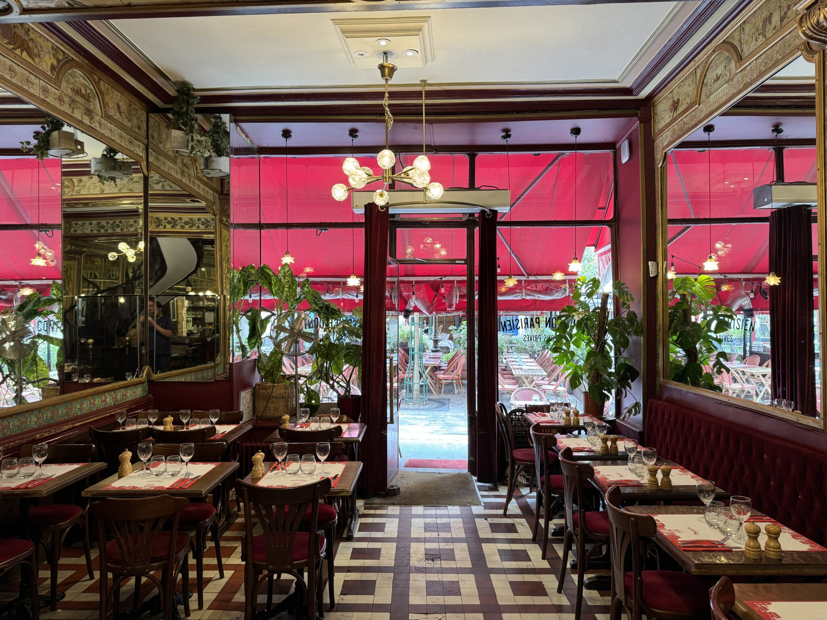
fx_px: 573
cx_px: 414
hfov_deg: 71.6
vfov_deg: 56.8
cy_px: 310
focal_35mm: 24
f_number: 1.78
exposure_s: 1/50
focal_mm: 6.86
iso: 160
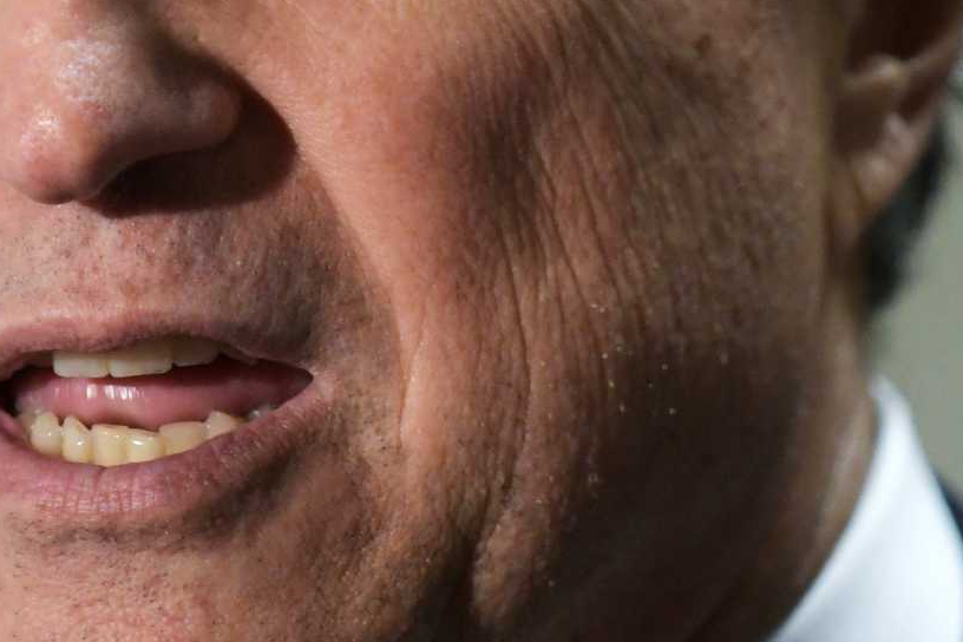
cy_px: 108
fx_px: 14096
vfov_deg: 2.6
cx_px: 646
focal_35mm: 527
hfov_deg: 3.9
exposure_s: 1/250
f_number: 4
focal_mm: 140
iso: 1600
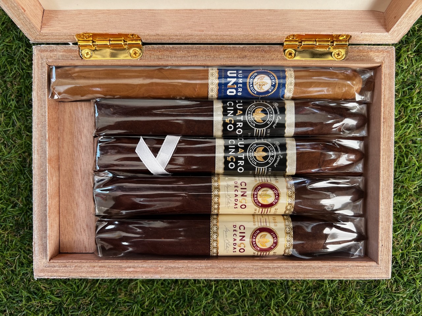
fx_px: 317
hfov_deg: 67.3
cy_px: 158
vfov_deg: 53.1
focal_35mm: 26
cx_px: 211
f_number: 1.5
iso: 32
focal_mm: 5.7
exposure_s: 1/124
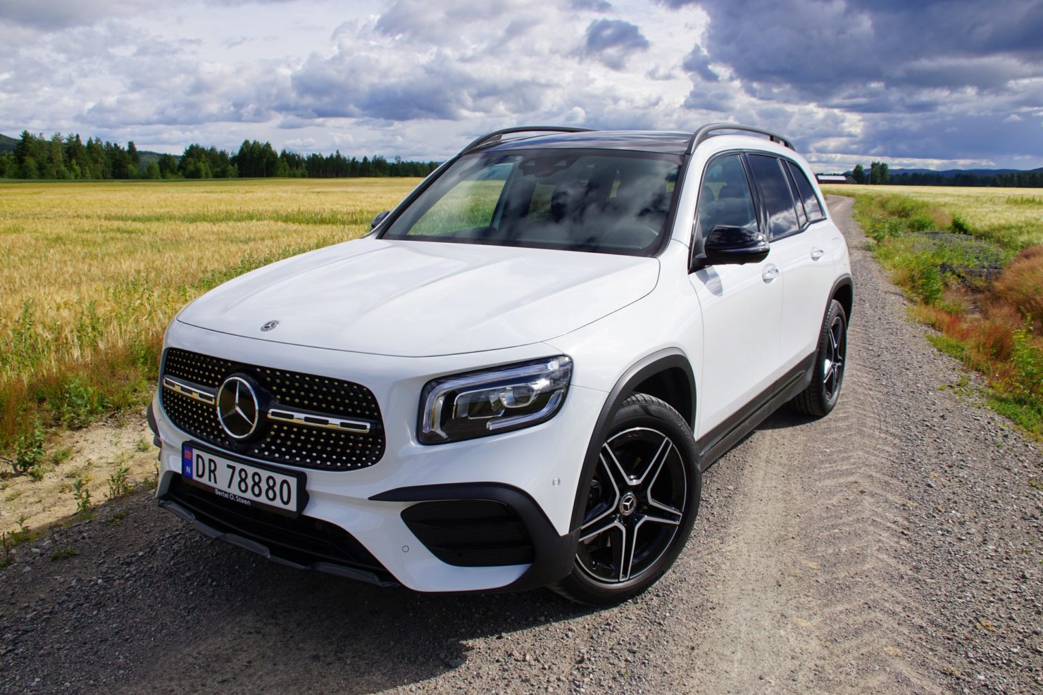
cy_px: 339
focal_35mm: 28
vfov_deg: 46.4
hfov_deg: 65.5
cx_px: 515
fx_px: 811
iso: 100
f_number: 10
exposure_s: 1/200
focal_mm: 18
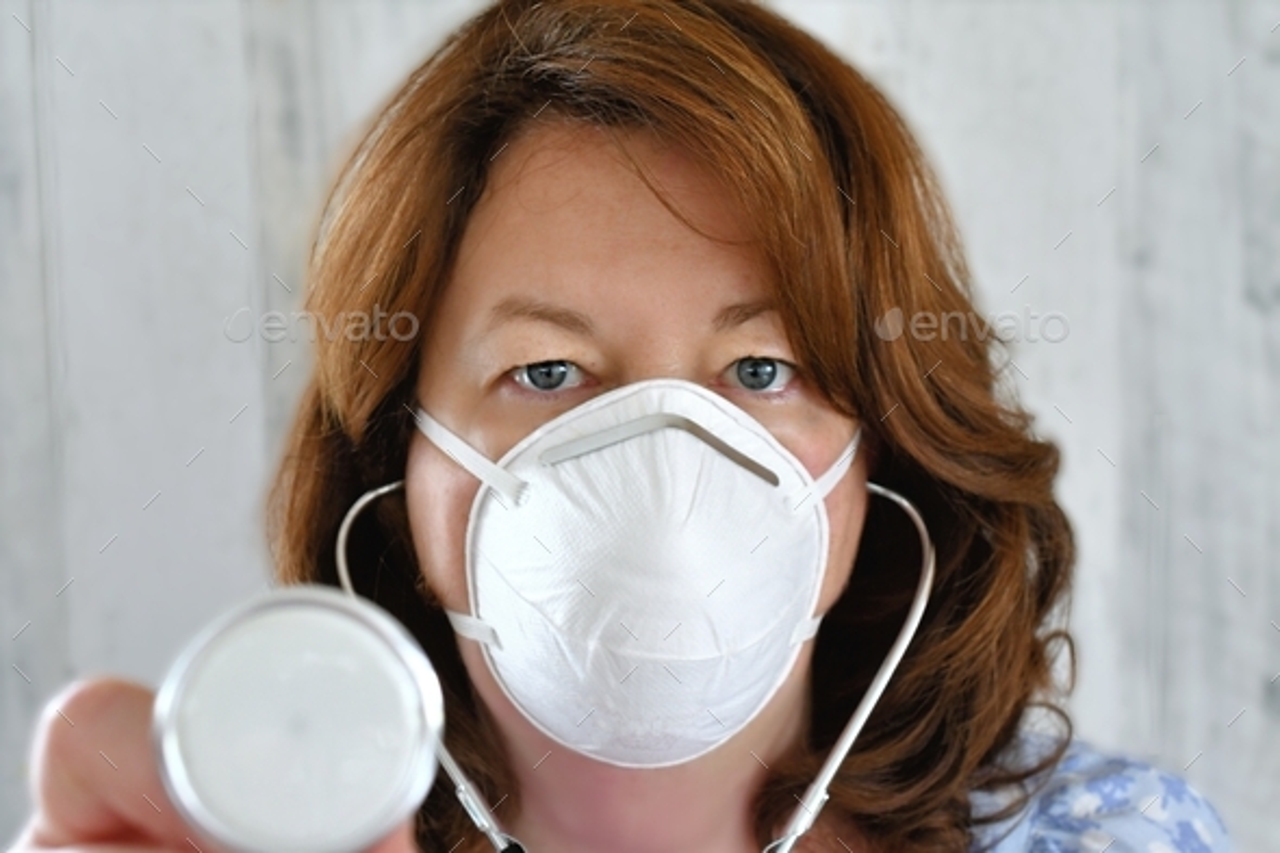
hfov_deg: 33.4
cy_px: 426
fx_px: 2133
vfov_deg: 22.6
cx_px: 640
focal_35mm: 60
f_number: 8
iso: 640
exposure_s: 1/50
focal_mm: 40
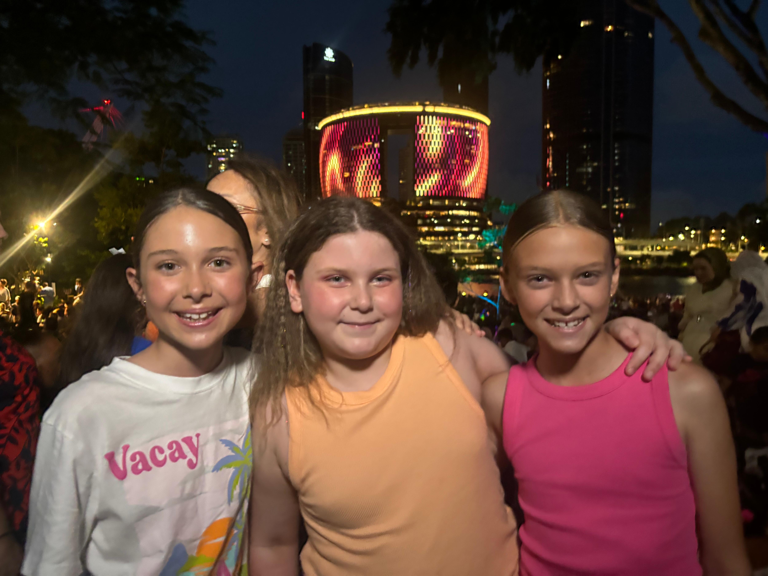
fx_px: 577
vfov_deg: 53.1
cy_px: 288
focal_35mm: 26
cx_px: 384
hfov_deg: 67.3
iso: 800
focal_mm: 5.96
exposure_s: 1/30
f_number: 1.6
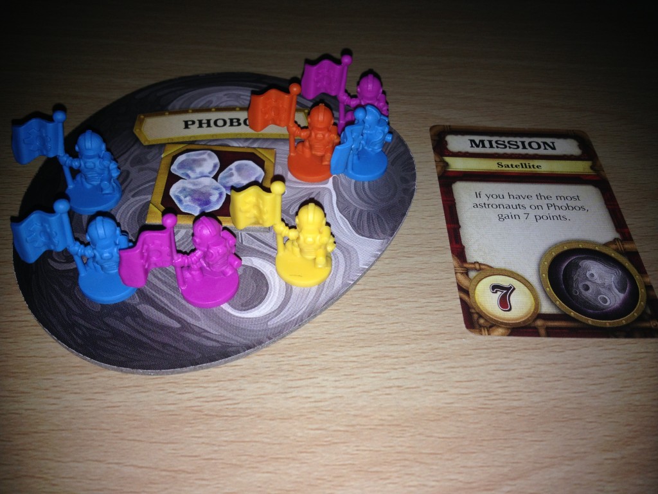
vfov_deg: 40.7
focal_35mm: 35
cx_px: 329
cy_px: 247
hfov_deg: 52.6
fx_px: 665
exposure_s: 1/190
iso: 50
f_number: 2.4
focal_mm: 4.28
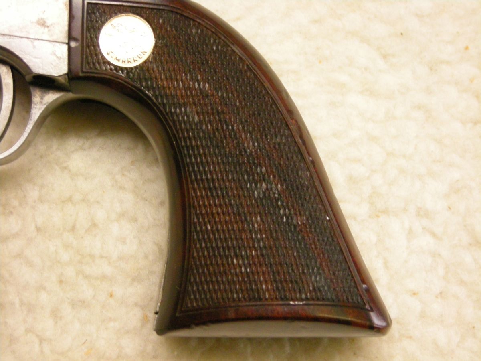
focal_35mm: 76
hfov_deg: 25.7
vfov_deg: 19.4
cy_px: 180
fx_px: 1056
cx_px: 240
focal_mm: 12.3
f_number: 3.9
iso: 400
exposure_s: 1/31.4
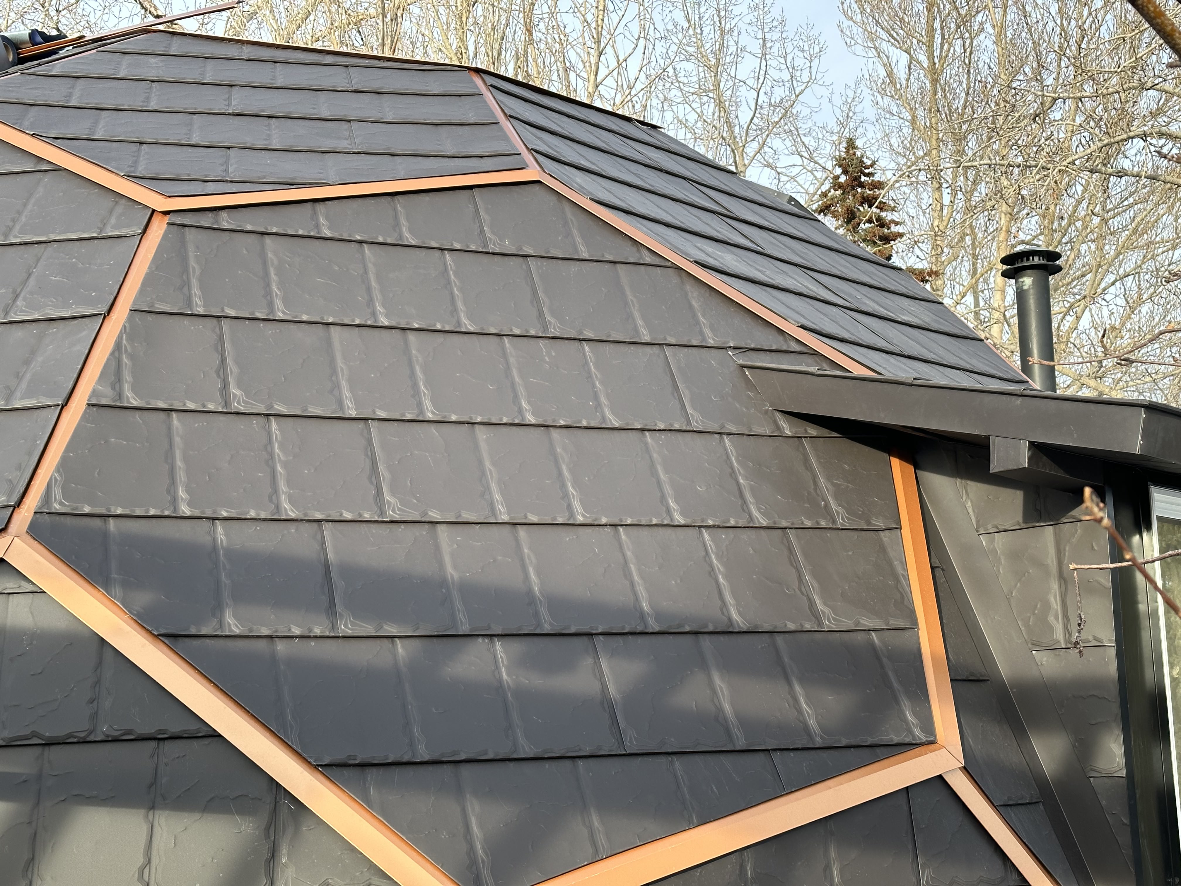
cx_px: 590
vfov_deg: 30.3
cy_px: 443
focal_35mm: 48
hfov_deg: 39.7
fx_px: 1638
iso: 64
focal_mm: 6.86
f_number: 1.78
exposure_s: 1/604
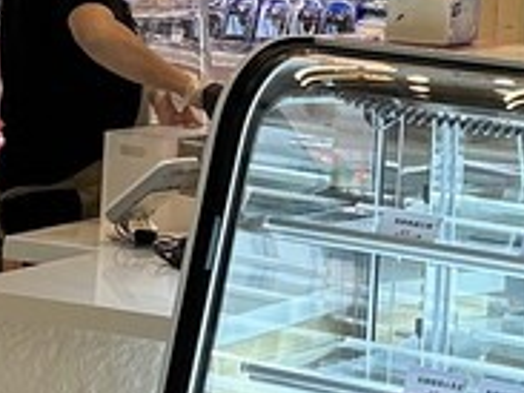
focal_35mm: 182
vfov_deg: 8.0
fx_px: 2753
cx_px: 189
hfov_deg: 10.9
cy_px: -138
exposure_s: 1/190
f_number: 1.5
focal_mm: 5.7
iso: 40
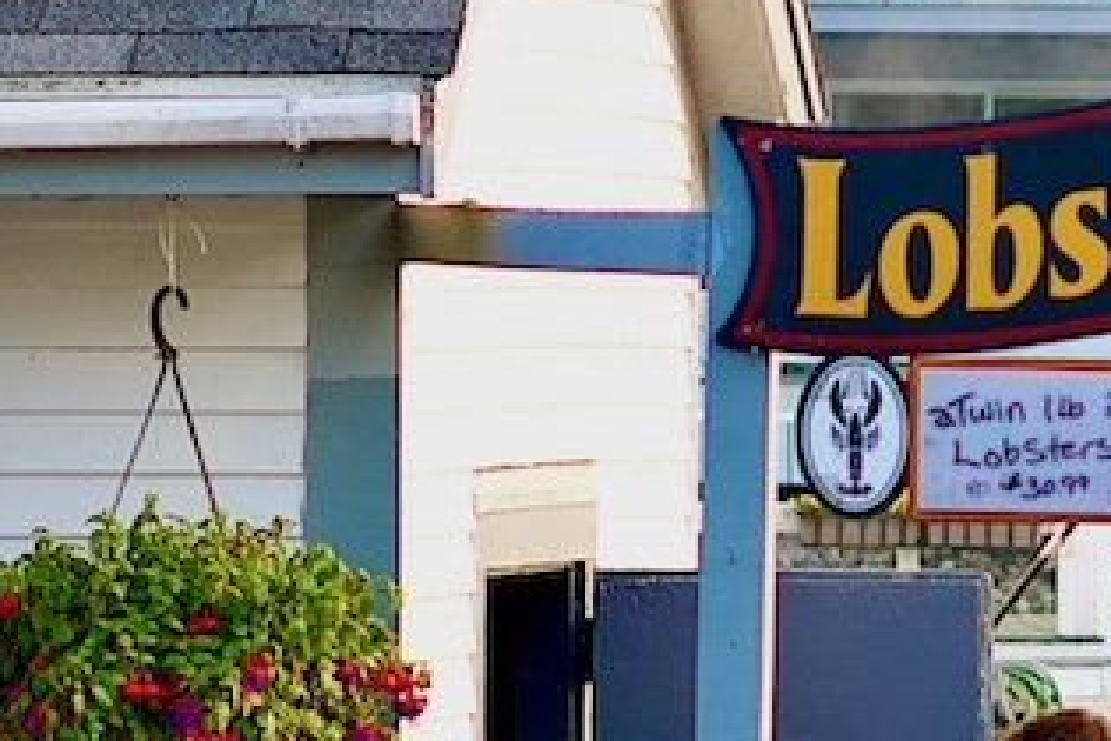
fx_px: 18774
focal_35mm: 608
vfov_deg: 2.3
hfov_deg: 3.4
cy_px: 932
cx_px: 353
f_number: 4
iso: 100
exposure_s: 1/80
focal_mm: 85
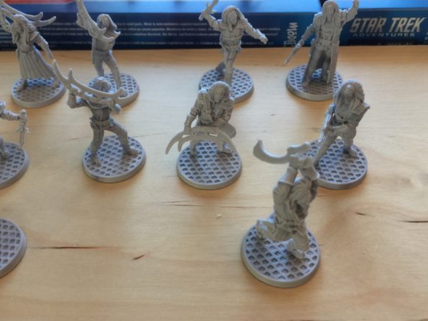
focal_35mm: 36
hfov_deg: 51.2
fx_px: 445
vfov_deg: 39.7
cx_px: 181
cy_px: 161
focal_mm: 4.15
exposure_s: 1/30
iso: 40
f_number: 2.2
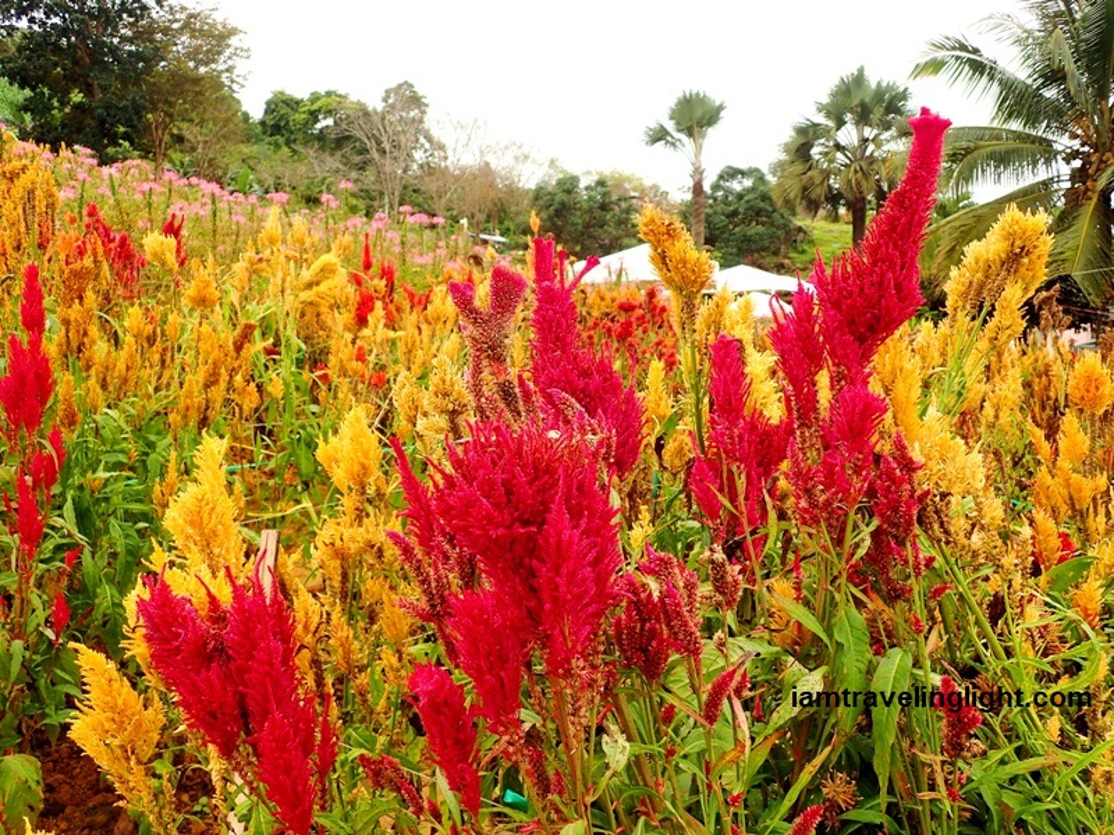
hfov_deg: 63.4
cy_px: 418
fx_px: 901
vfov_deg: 49.7
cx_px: 557
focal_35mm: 28
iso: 100
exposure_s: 1/400
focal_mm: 5.14
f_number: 3.2
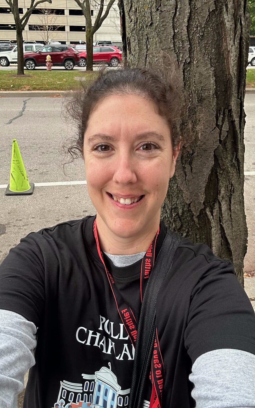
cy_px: 205
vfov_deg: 59.6
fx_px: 356
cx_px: 115
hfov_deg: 39.4
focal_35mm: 32
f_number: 1.9
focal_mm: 2.69
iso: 50
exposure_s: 1/121
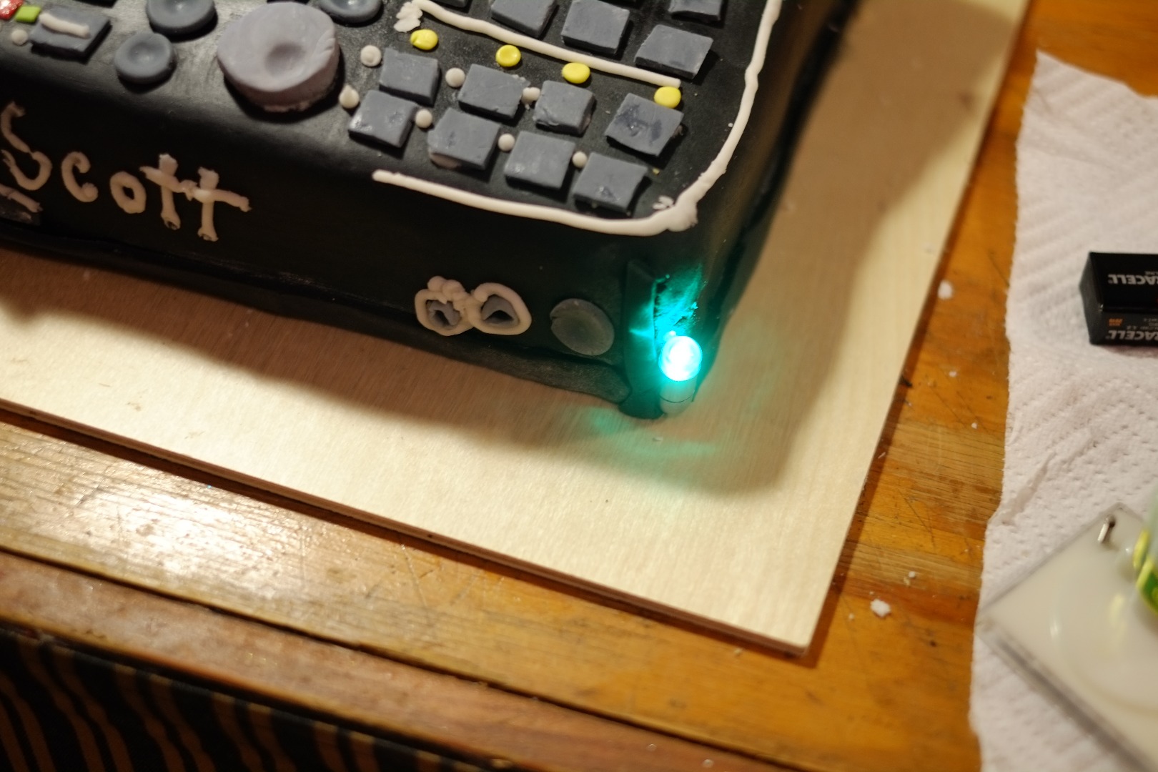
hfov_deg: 37.5
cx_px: 579
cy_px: 386
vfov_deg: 25.5
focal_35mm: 53
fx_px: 1705
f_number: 1.4
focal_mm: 35
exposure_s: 1/52
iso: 250
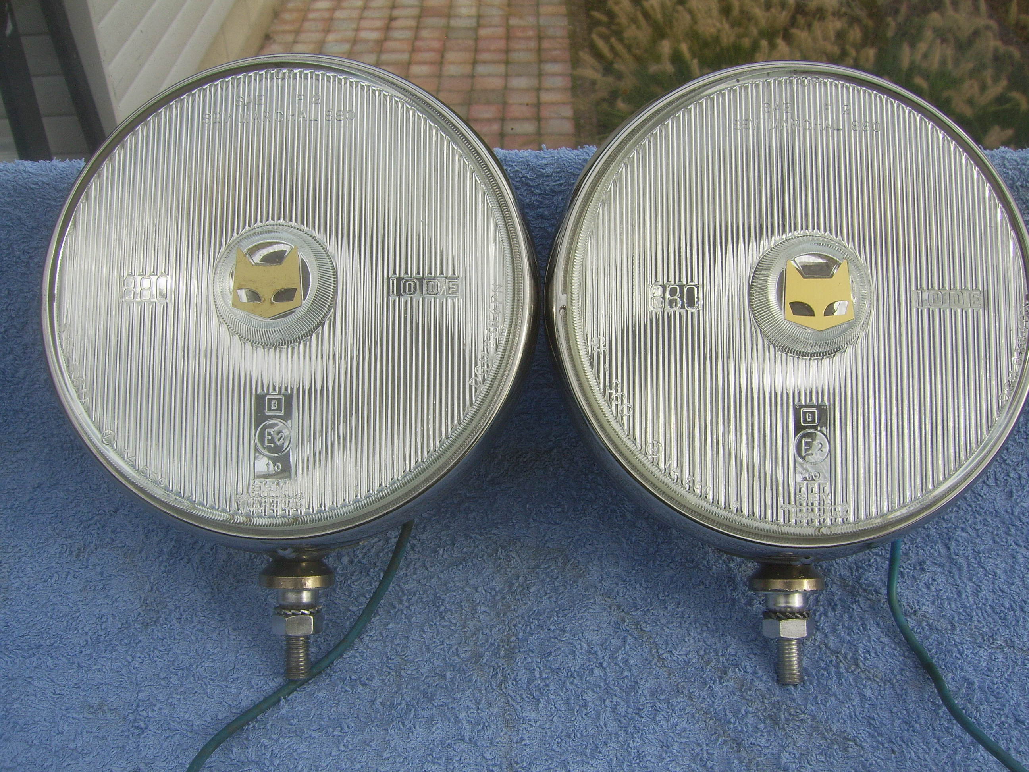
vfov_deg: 37.7
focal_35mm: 38
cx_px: 514
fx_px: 1130
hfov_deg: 49.0
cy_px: 386
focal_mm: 7.8
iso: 50
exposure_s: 1/160
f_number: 6.4
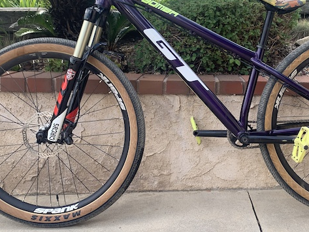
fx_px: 393
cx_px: 206
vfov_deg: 32.9
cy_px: 104
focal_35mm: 44
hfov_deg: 42.4
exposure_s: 1/267
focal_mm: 4.25
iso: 25
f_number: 1.8
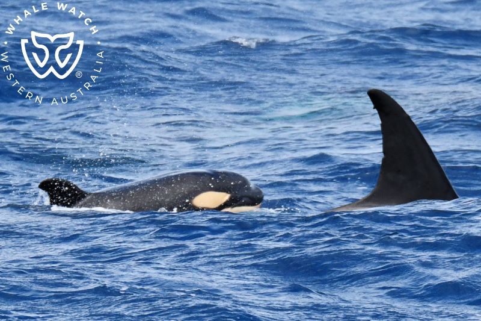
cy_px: 160
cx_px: 240
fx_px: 8014
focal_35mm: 600
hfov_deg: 3.4
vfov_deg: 2.3
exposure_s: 1/1600
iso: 400
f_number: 7.1
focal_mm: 400
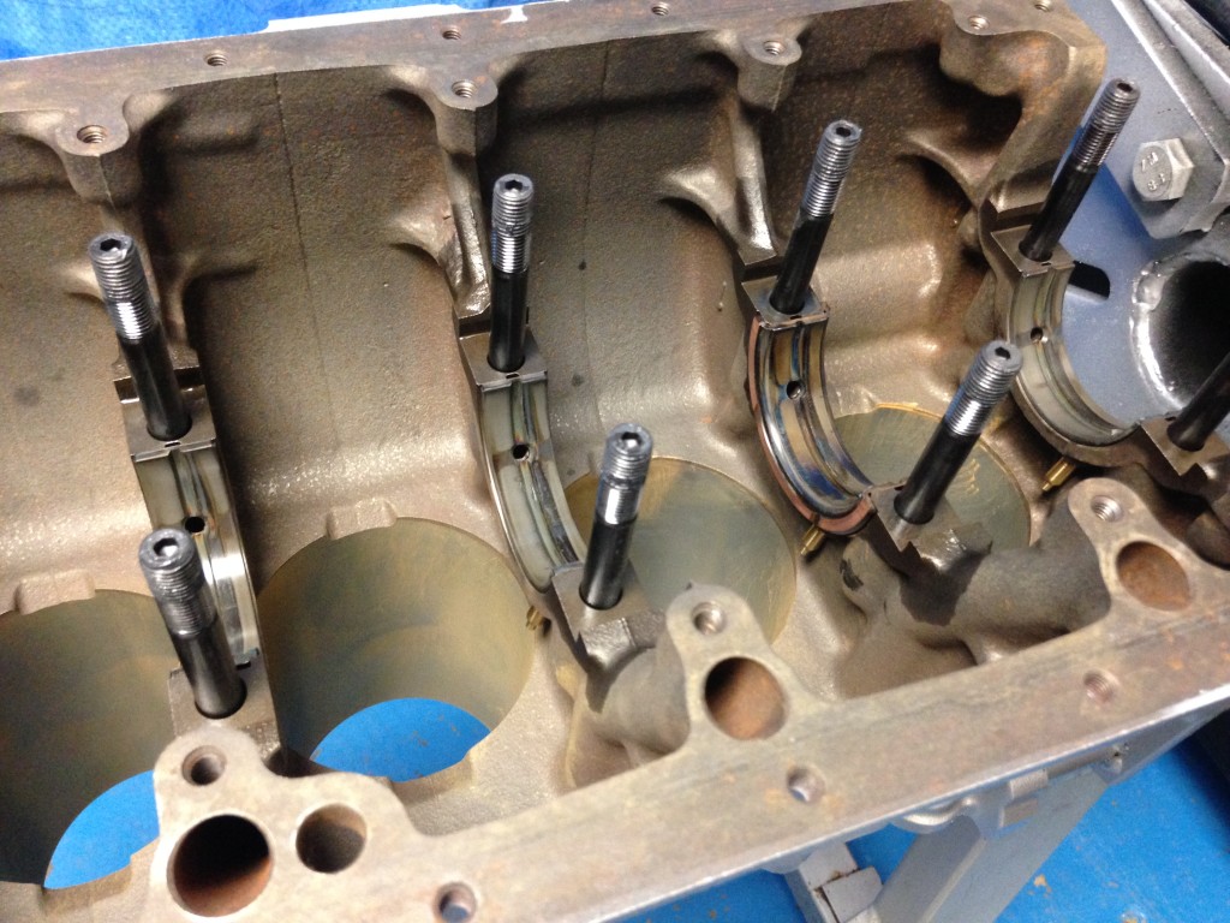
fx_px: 1173
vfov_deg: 42.9
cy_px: 462
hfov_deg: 55.4
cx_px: 615
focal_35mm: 33
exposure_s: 1/17
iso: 400
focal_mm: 4.12
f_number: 2.4
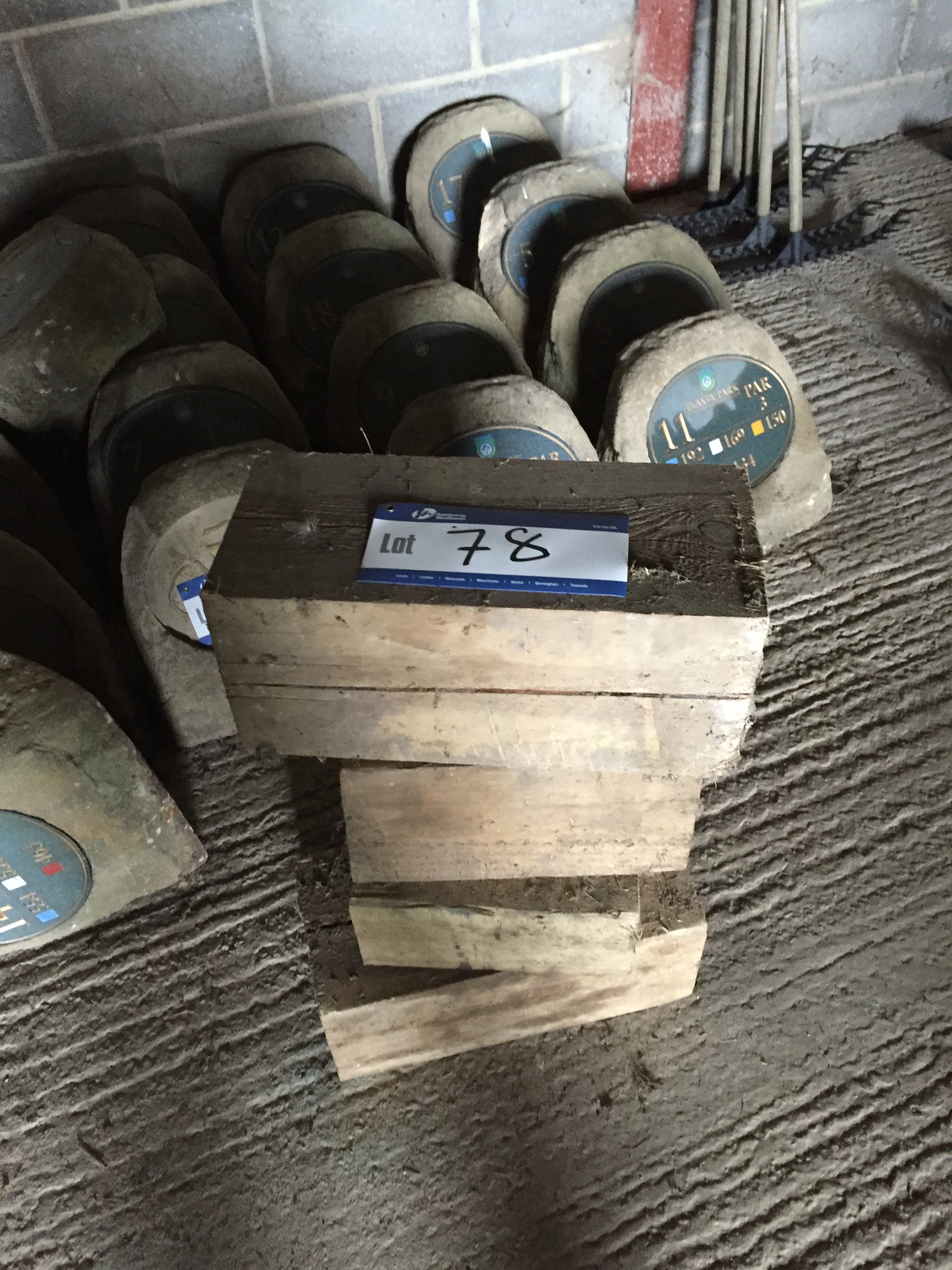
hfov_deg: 48.2
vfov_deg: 61.7
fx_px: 1063
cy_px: 635
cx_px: 476
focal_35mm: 29
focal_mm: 4.15
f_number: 2.2
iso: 250
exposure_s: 1/17
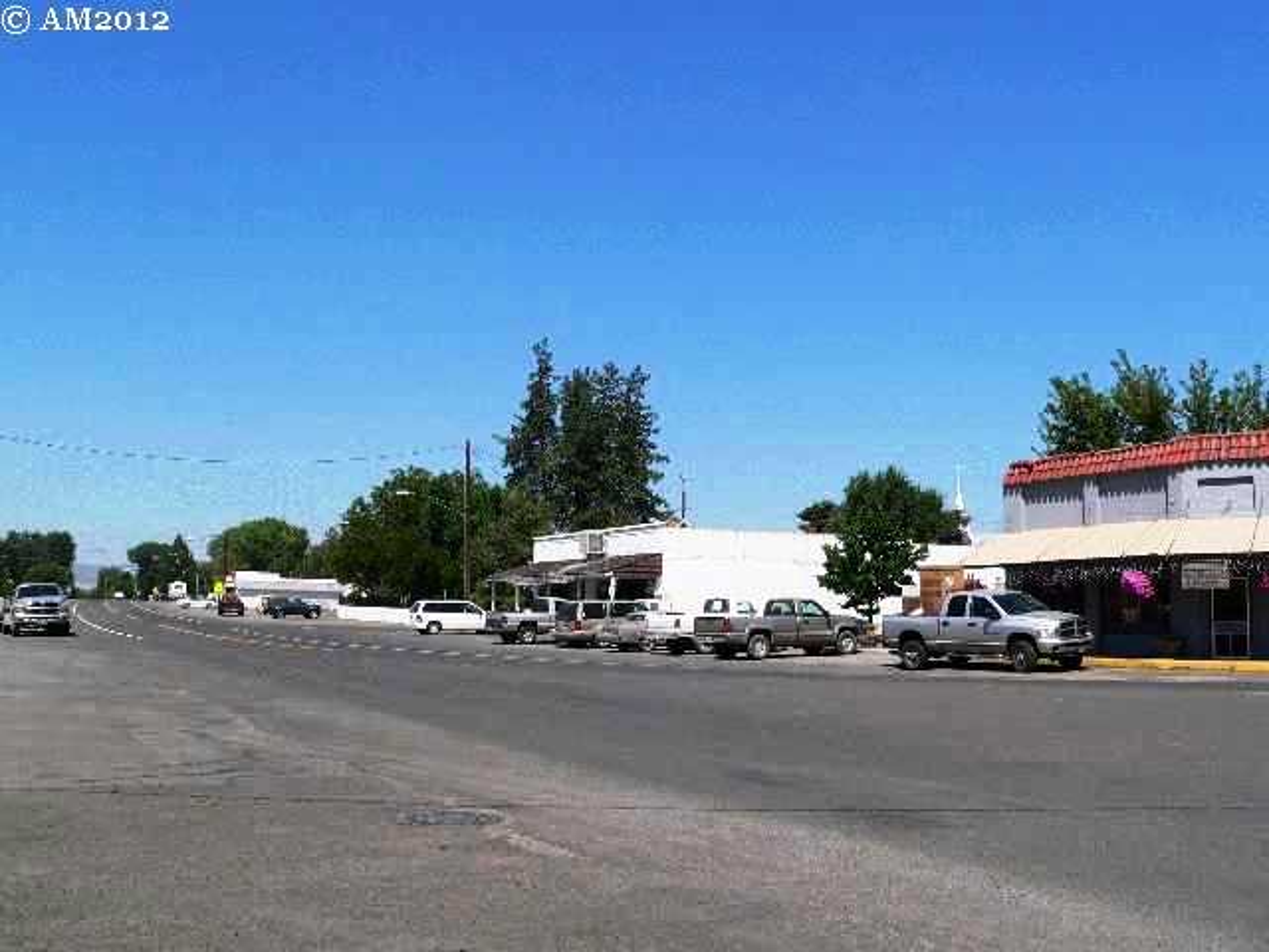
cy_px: 476
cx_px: 634
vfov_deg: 39.7
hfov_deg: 51.4
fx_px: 1320
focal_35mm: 36
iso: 80
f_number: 5.2
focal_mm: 6
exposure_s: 1/500
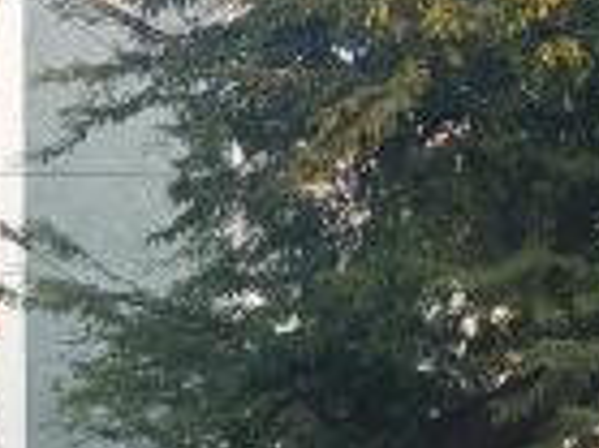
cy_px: 698
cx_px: 521
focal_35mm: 138
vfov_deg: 10.3
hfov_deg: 14.2
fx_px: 2386
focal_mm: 4.6
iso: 20
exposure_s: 1/100
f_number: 1.8
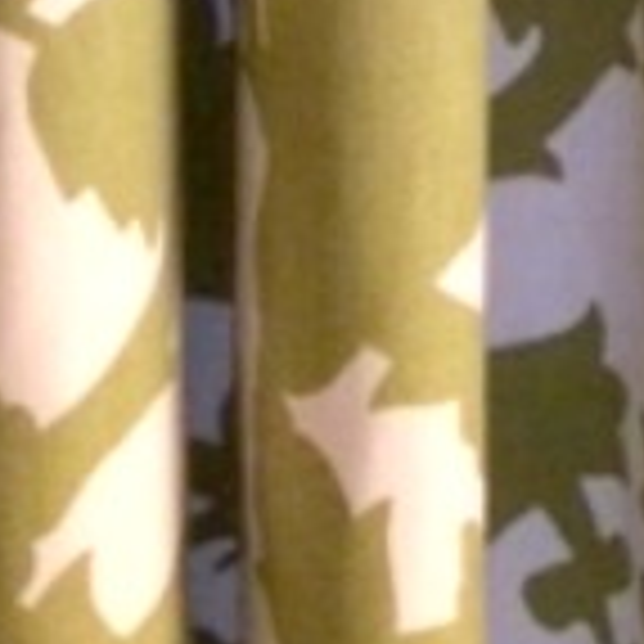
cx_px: 860
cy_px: -1040
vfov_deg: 9.9
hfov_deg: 11.5
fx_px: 3115
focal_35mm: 148
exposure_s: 1/17
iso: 320
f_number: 2.2
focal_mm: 4.12
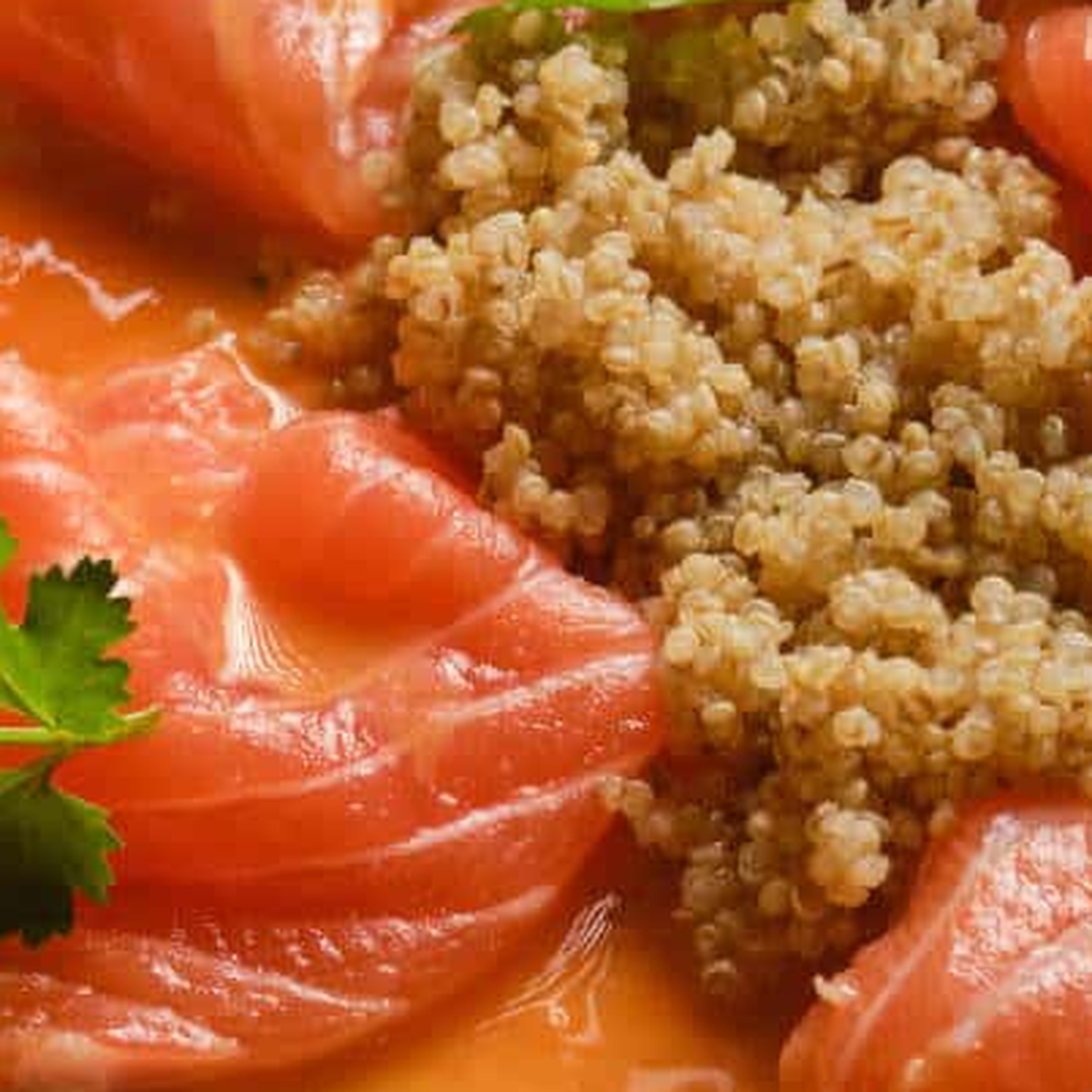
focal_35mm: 156
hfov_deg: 11.2
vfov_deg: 11.2
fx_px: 5568
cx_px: 588
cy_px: 714
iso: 3200
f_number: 16
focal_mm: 60
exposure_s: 1/60
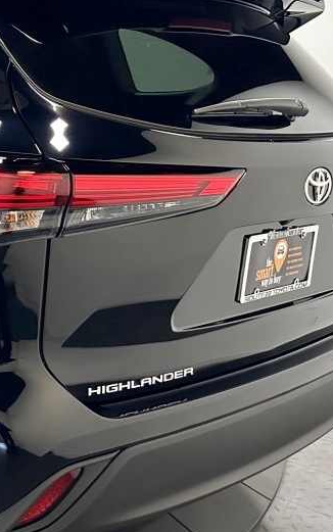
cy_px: 259
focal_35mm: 50
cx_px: -37
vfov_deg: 40.3
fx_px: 725
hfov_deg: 24.1
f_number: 1.78
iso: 800
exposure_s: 1/60
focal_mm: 6.86
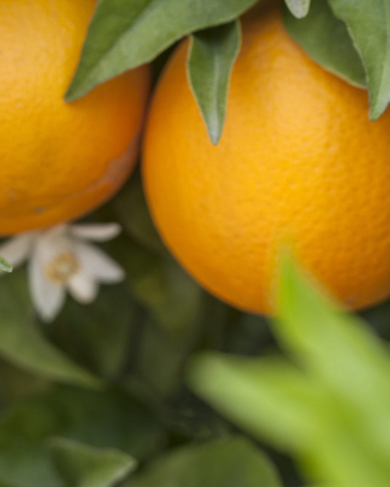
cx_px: 117
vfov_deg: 12.5
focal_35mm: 154
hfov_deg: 10.0
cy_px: 192
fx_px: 2222
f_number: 5.6
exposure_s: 1/125
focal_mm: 60
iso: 100
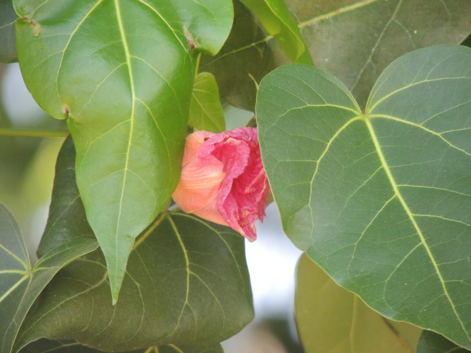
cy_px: 176
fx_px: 13606
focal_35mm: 1000
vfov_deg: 1.5
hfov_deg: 2.0
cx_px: 236
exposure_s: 1/400
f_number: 5.9
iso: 800
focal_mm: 180
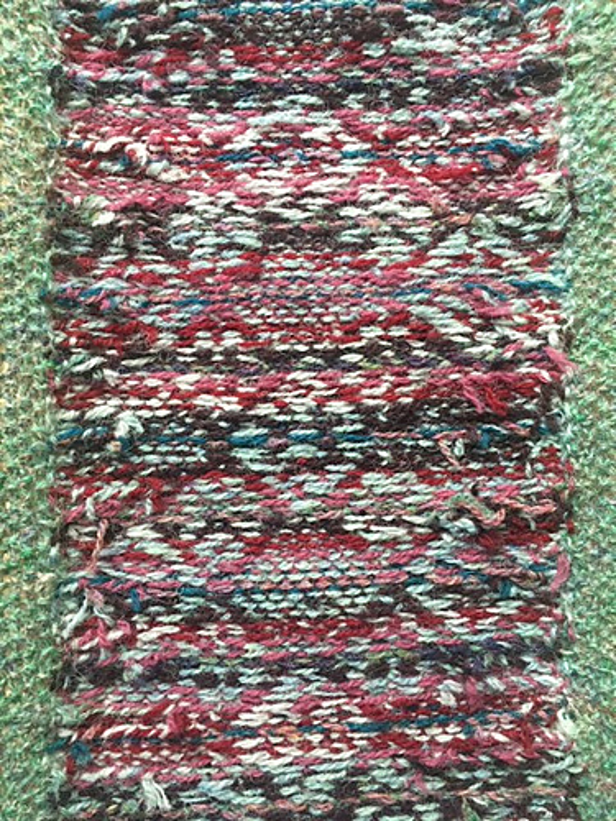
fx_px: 688
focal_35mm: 29
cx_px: 308
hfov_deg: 48.2
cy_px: 410
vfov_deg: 61.7
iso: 125
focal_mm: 4.15
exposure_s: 1/33
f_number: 2.2
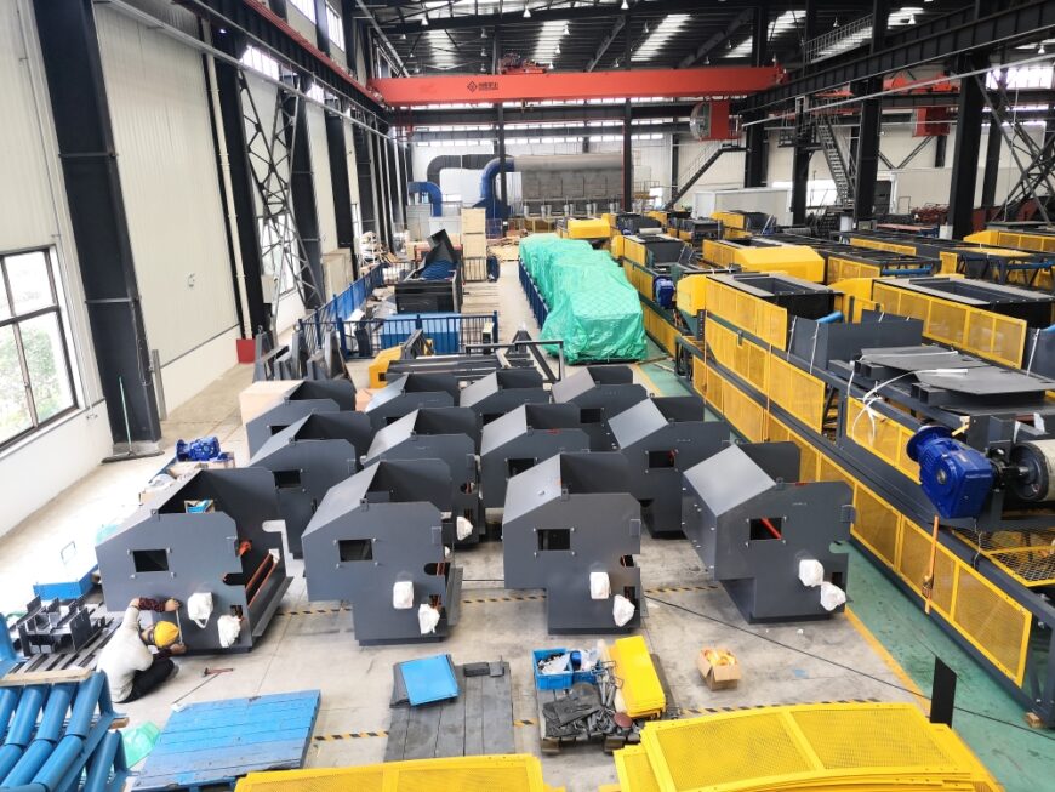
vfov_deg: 53.1
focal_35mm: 26
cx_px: 528
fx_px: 793
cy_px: 396
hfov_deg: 67.3
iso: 100
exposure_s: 1/50
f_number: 1.8
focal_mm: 4.75
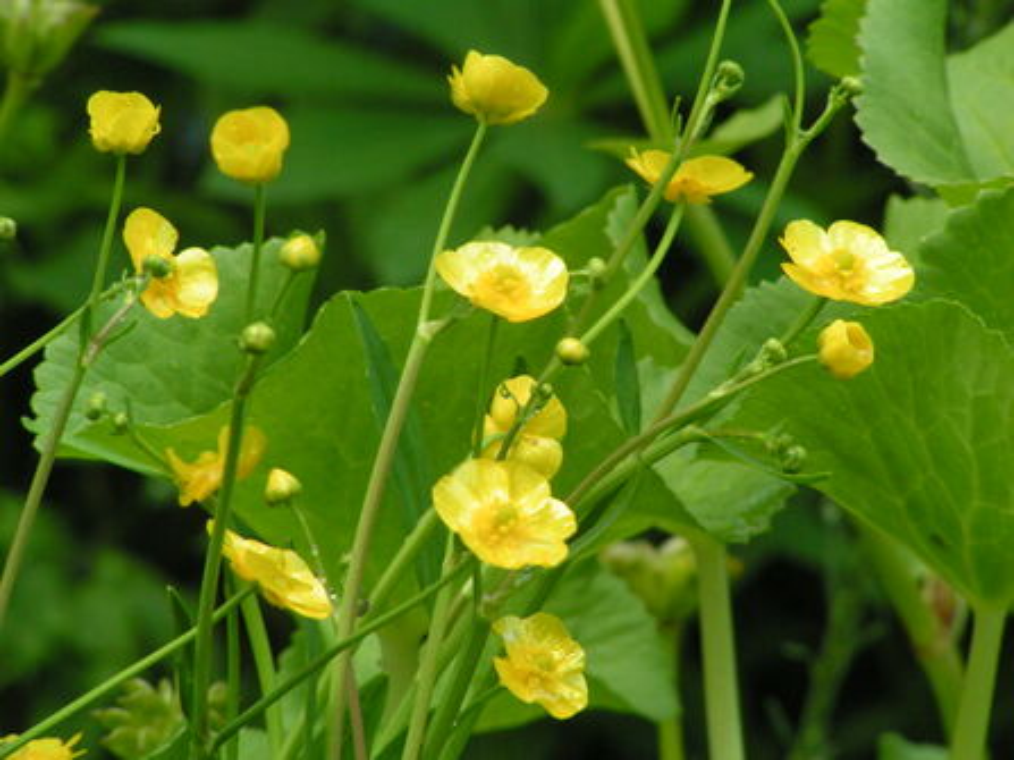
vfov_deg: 3.9
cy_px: 380
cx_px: 507
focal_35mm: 380
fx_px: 11128
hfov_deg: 5.2
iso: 200
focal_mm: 58
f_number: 6.3
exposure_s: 1/160
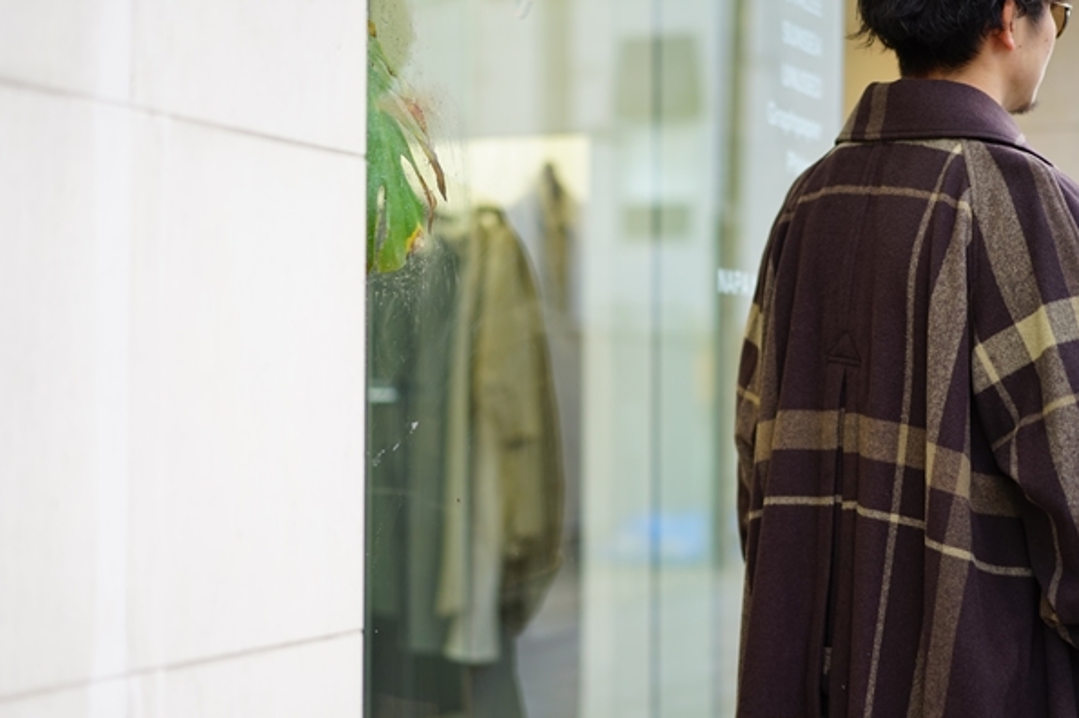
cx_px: 647
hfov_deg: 27.3
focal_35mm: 74
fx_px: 2217
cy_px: 360
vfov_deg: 18.4
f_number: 1.8
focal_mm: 55
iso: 100
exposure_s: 1/80
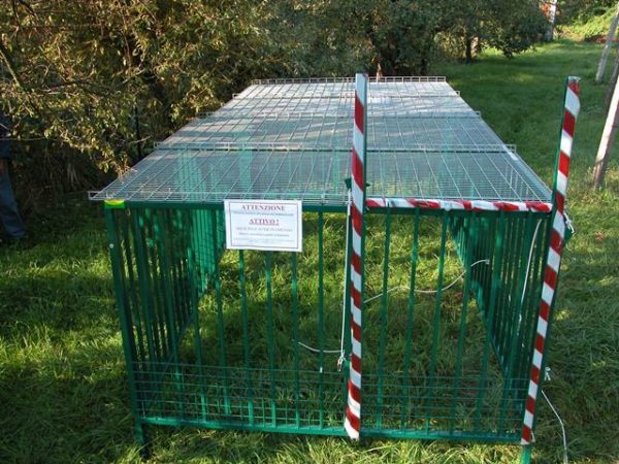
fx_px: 608
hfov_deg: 54.0
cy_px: 232
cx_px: 310
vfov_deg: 41.8
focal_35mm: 34
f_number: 4
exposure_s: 1/108
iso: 100
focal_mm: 8.9
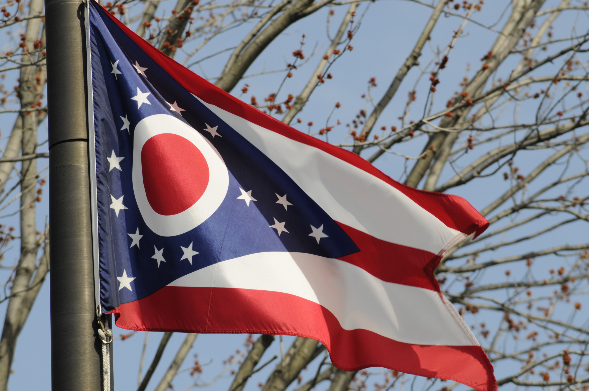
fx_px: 7354
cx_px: 294
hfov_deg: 4.6
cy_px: 196
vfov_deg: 3.0
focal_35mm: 450
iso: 200
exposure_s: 1/400
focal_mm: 300
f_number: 10
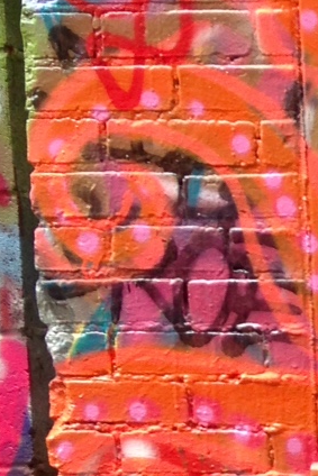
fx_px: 1747
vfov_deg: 15.2
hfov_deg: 9.6
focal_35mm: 132
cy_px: 477
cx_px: 682
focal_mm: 4.12
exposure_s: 1/20
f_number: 2.4
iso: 50
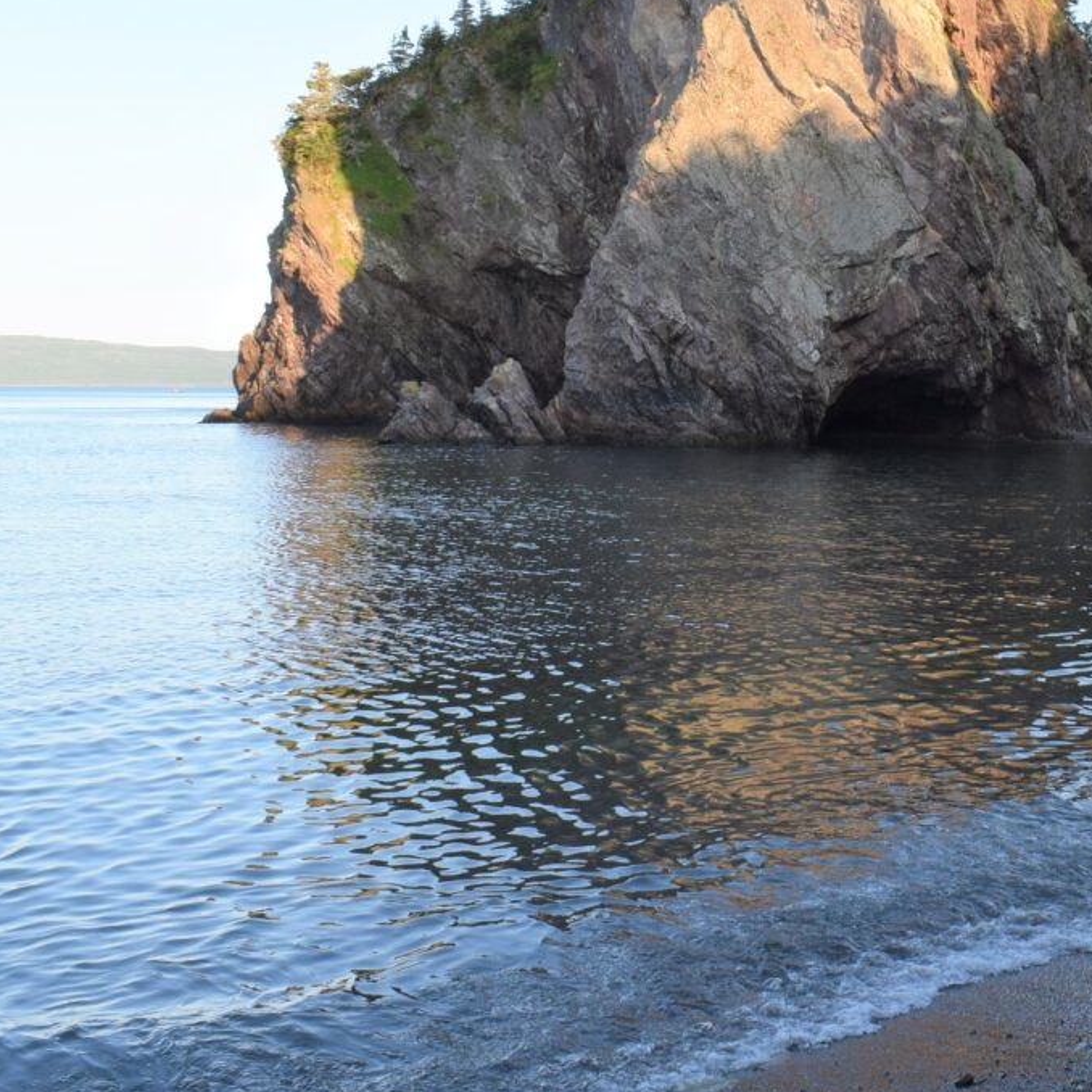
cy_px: 453
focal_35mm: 52
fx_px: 1856
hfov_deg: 32.1
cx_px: 846
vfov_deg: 32.7
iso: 360
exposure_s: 1/250
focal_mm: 18
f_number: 8
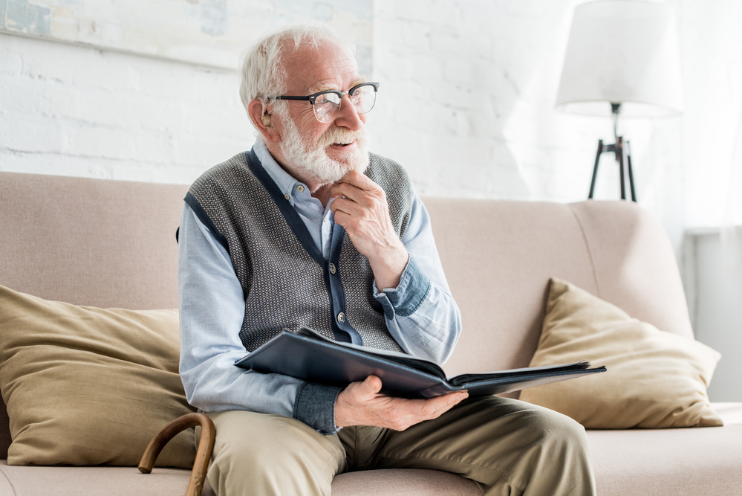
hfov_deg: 39.6
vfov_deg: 27.0
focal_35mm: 50
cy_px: 248
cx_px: 371
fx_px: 1031
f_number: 3.5
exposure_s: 1/400
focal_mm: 50
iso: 250
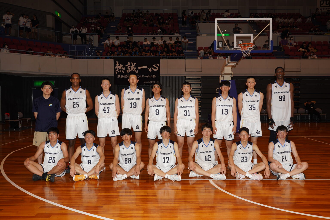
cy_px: 110
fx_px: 293
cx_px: 165
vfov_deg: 41.1
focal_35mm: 32
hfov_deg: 58.7
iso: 800
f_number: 6.3
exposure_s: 1/125
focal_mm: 32
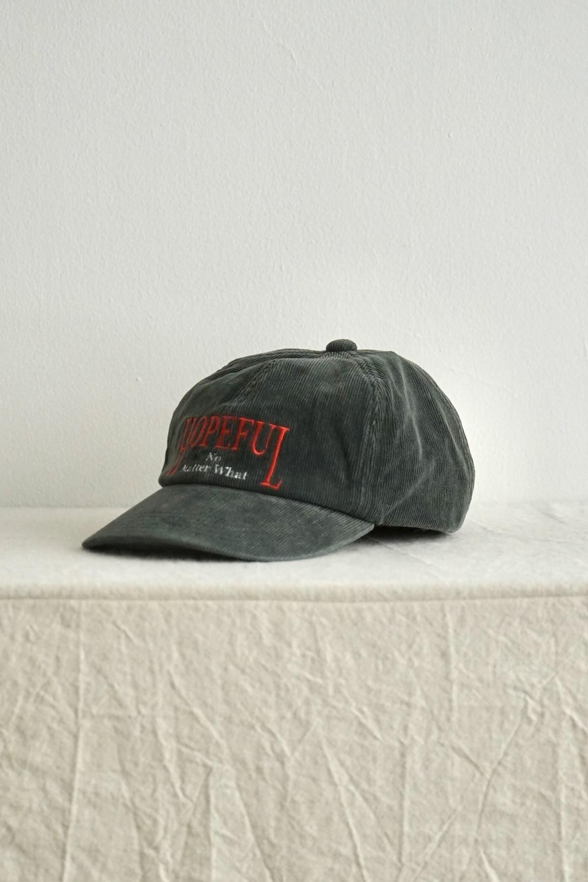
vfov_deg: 29.7
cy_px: 441
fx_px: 1666
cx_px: 294
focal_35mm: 68
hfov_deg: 20.0
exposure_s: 1/320
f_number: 5.6
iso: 2500
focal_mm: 68
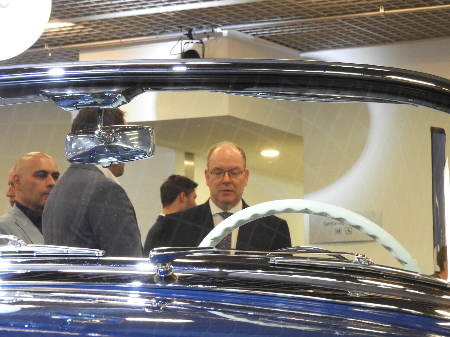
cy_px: 168
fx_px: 1625
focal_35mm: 125
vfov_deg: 11.9
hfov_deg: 15.8
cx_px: 225
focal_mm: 22.4
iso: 500
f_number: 5
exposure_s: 1/15
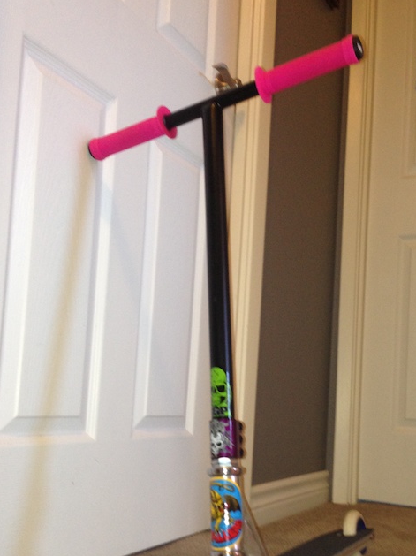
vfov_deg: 44.5
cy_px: 345
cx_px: 247
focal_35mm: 42
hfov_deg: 34.2
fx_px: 674
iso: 125
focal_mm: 4.13
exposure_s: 1/20
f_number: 2.4
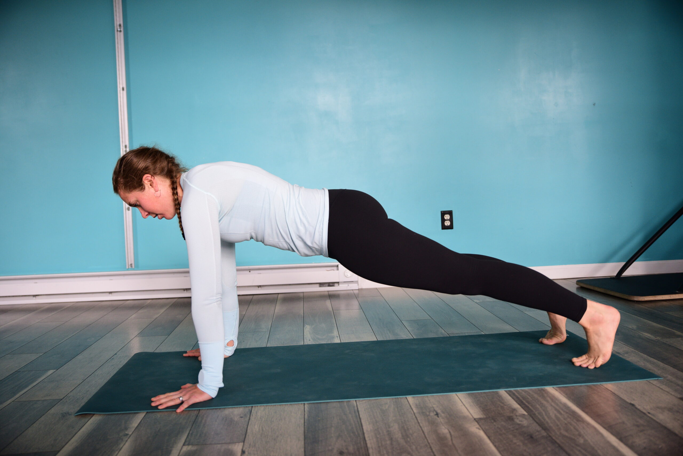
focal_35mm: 32
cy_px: 228
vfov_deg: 41.2
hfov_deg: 58.7
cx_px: 342
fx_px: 607
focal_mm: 32
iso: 1000
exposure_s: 1/160
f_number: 2.8
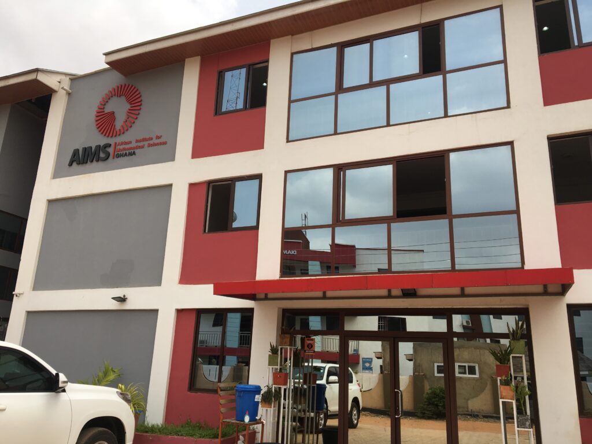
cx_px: 296
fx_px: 496
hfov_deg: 61.7
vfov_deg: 48.2
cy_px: 222
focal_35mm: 29
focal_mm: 4.15
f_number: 2.2
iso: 25
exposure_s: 1/1282
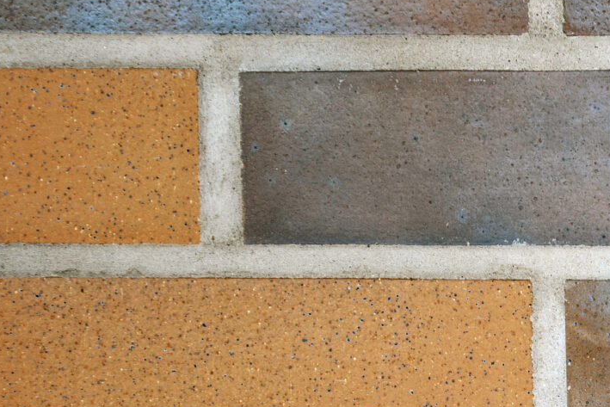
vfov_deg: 7.6
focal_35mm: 179
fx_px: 3033
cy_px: 411
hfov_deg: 11.1
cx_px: 876
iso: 40
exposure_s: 1/160
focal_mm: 62
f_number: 4.5
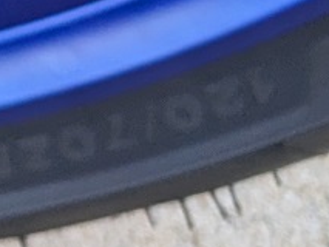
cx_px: -683
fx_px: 1930
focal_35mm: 203
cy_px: -633
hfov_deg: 8.2
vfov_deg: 6.4
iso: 47
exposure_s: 1/27
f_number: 1.73
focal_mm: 4.38
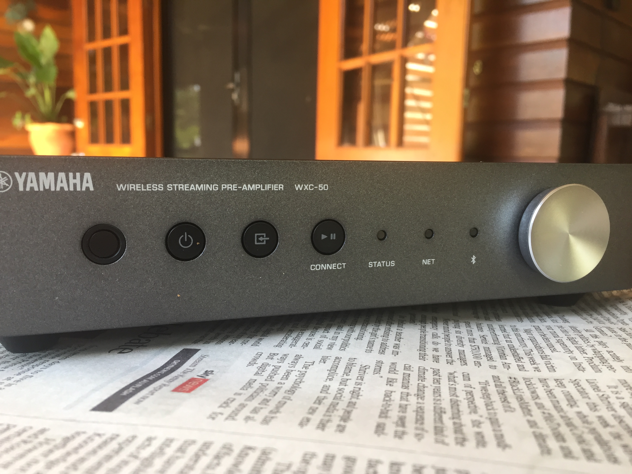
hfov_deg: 61.7
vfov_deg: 48.2
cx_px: 316
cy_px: 237
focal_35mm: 29
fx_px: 529
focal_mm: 4.15
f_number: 2.2
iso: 32
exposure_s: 1/33
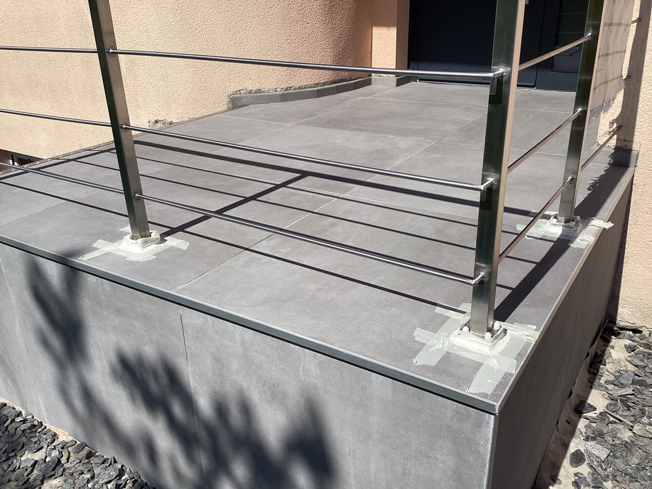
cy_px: 244
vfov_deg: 45.4
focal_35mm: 31
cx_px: 326
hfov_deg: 58.4
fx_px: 584
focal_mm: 3.3
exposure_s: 1/2809
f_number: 2.4
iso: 25
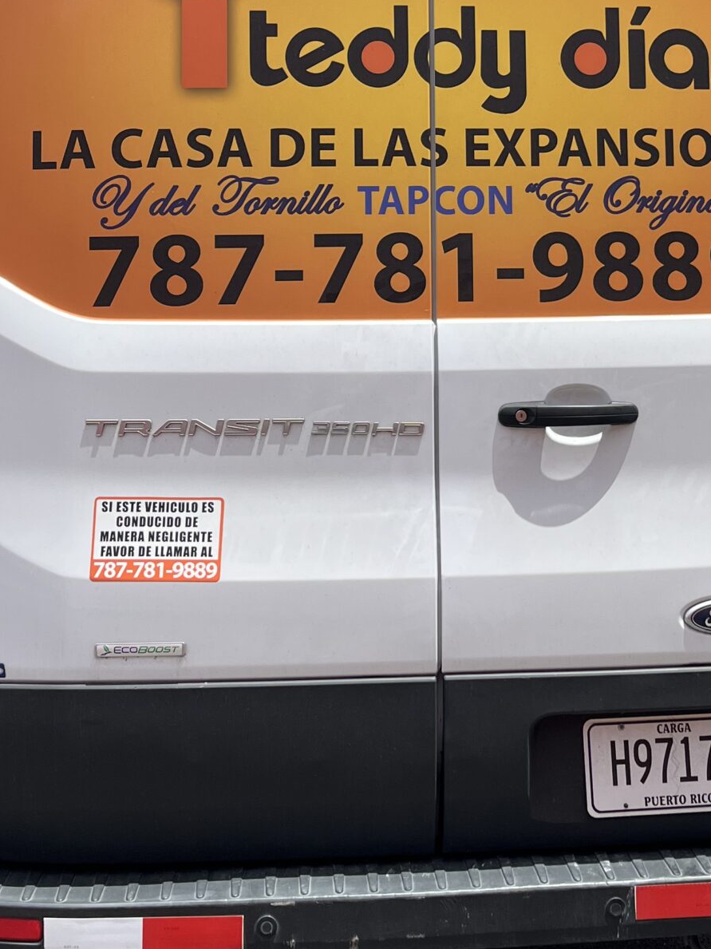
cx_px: 459
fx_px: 1534
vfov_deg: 33.4
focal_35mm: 56
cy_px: 196
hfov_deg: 26.0
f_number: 1.6
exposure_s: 1/3521
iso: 50
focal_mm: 5.1
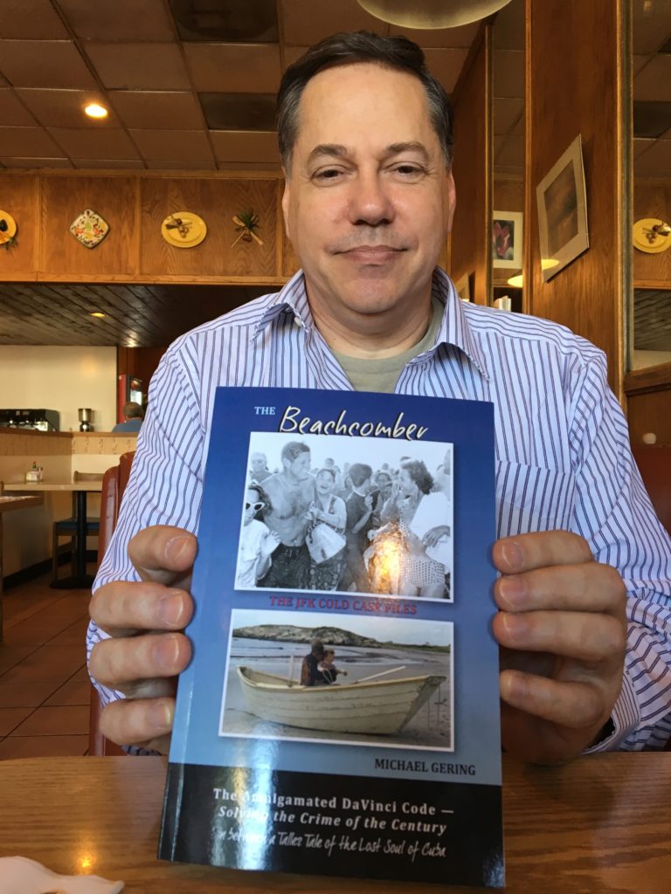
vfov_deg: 61.7
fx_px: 750
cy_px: 447
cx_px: 336
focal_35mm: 29
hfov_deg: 48.2
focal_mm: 4.15
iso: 64
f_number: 2.2
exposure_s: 1/30
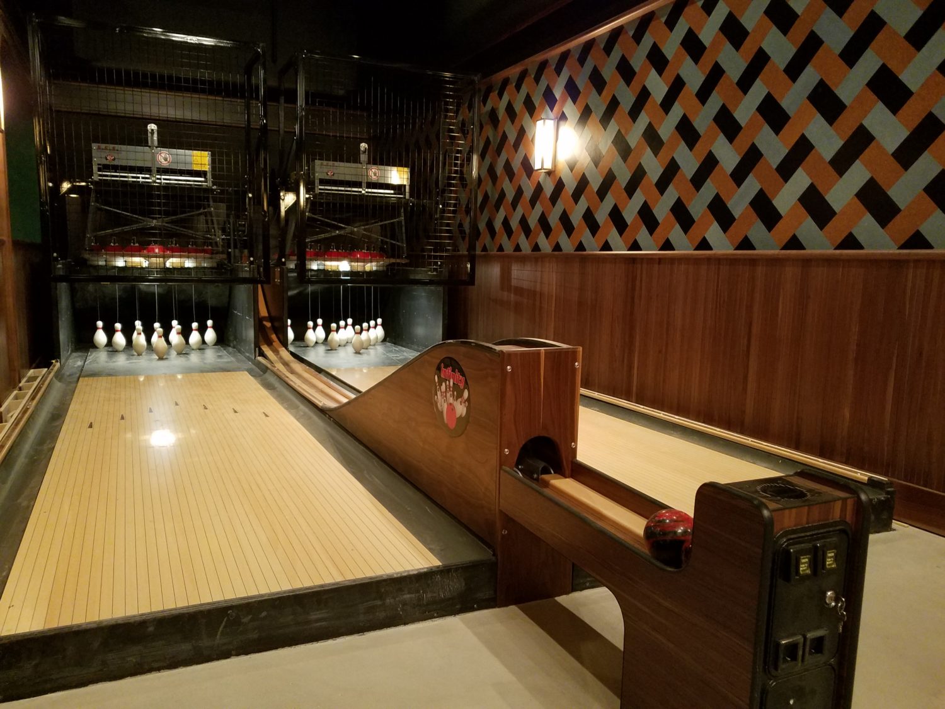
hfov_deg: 67.3
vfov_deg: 53.1
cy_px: 354
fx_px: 710
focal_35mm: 26
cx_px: 472
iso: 320
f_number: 1.7
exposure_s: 1/10
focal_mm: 4.2
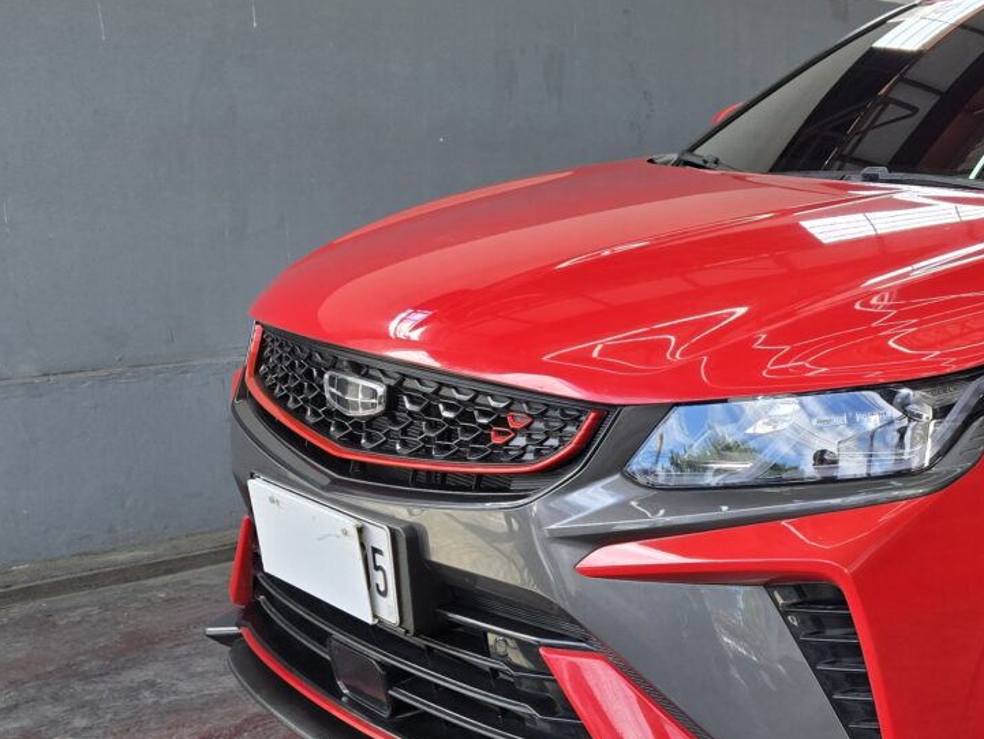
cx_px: 1007
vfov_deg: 29.6
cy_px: 451
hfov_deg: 34.9
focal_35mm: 49
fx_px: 1393
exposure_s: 1/724
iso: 80
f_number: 1.8
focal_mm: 5.4
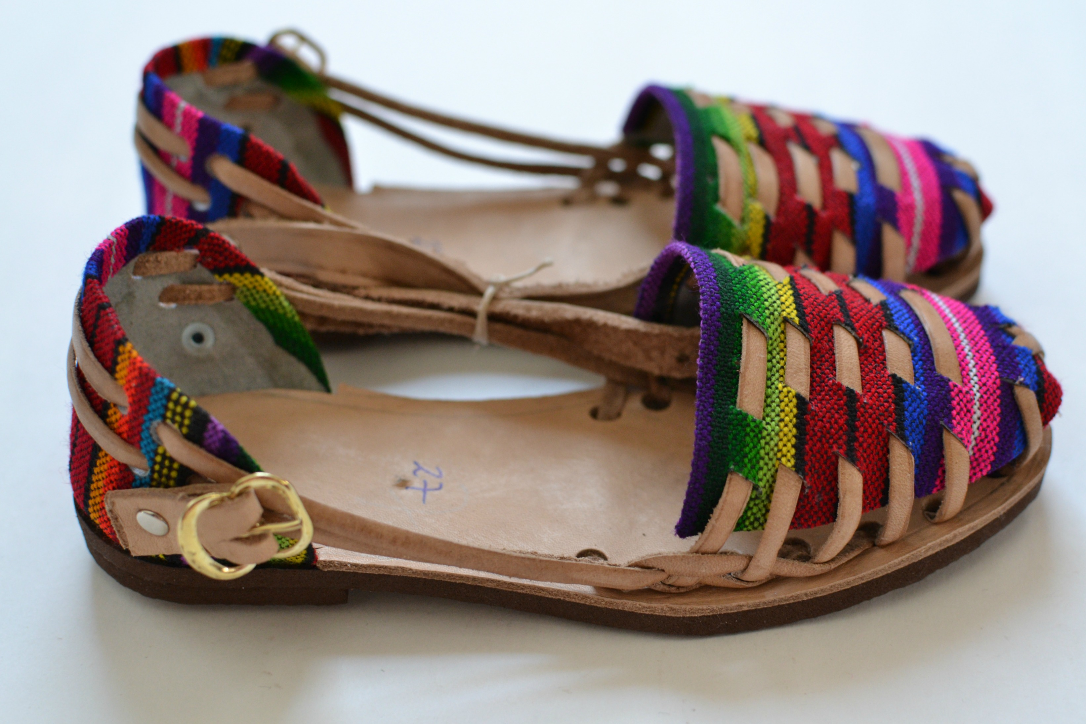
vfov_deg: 25.7
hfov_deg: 37.9
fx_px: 1584
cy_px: 362
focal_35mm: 52
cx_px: 543
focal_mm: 35
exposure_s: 1/60
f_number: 3.5
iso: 800
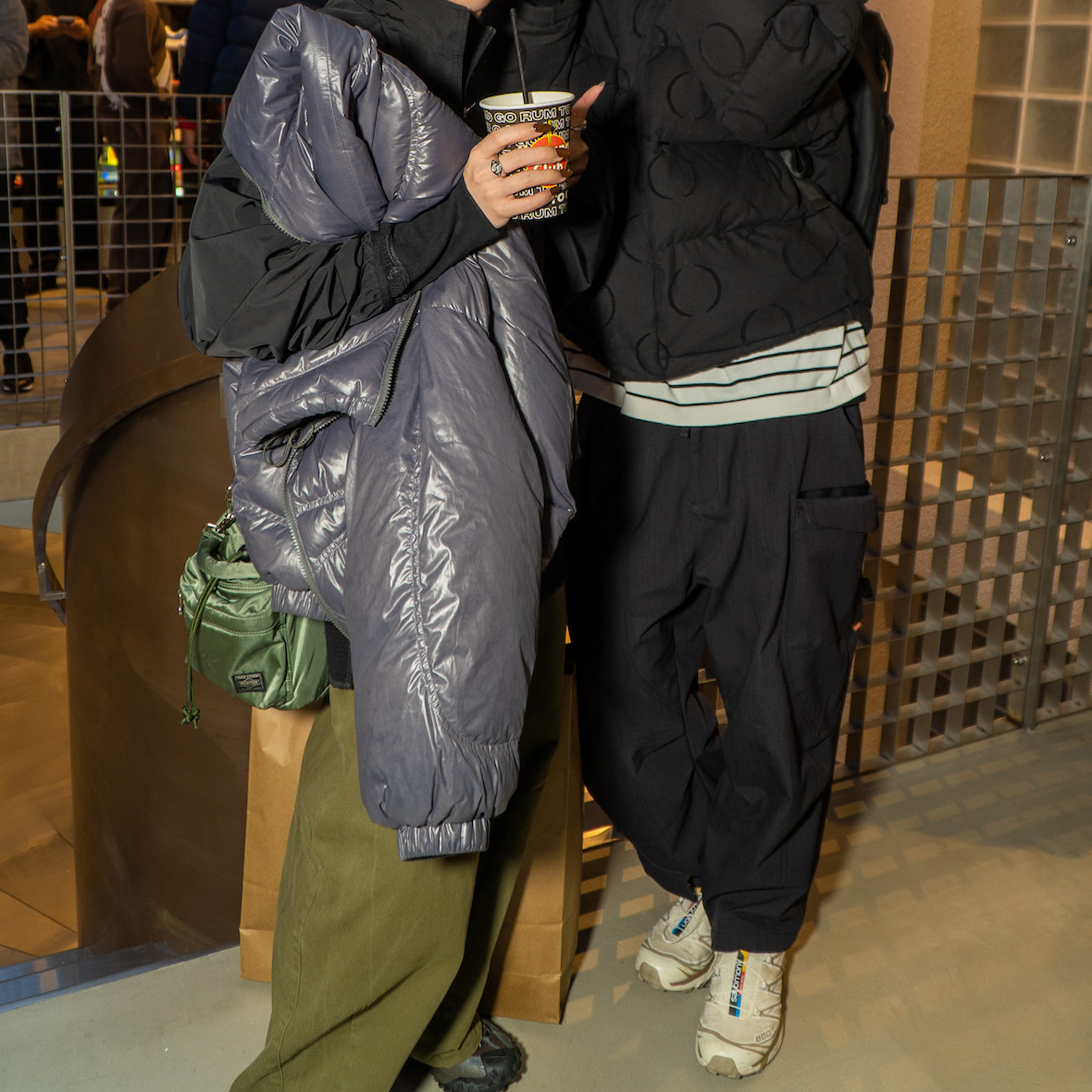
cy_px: 314
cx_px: 551
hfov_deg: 47.2
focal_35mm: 35
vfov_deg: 46.0
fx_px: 1249
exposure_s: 1/160
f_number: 4
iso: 250
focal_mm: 18
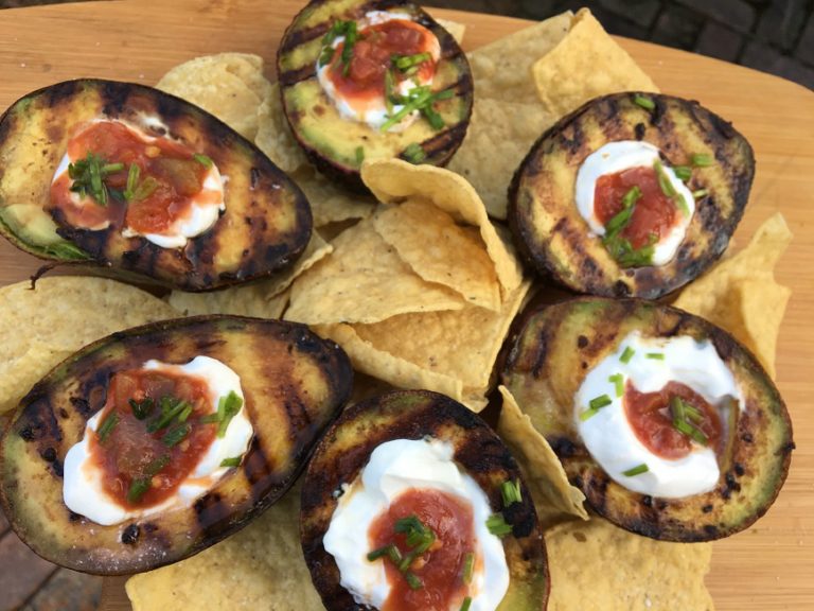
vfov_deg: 48.2
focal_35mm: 29
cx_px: 407
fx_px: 682
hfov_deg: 61.7
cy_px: 306
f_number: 2.2
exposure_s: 1/120
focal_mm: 4.15
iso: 32
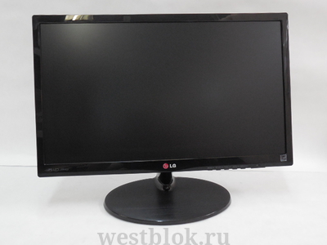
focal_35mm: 38
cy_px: 122
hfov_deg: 49.0
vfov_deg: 37.7
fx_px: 359
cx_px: 164
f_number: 4.2
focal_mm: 6.8
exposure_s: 1/50
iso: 800
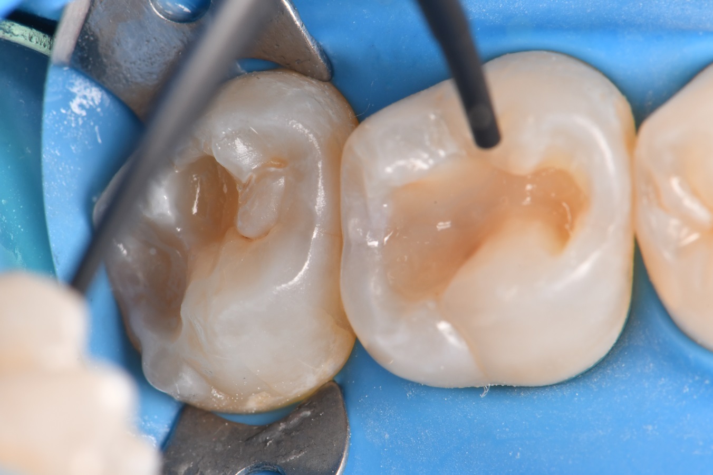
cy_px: 238
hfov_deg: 13.1
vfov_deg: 8.7
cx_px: 356
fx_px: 3108
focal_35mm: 157
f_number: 32
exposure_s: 1/160
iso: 200
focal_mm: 105
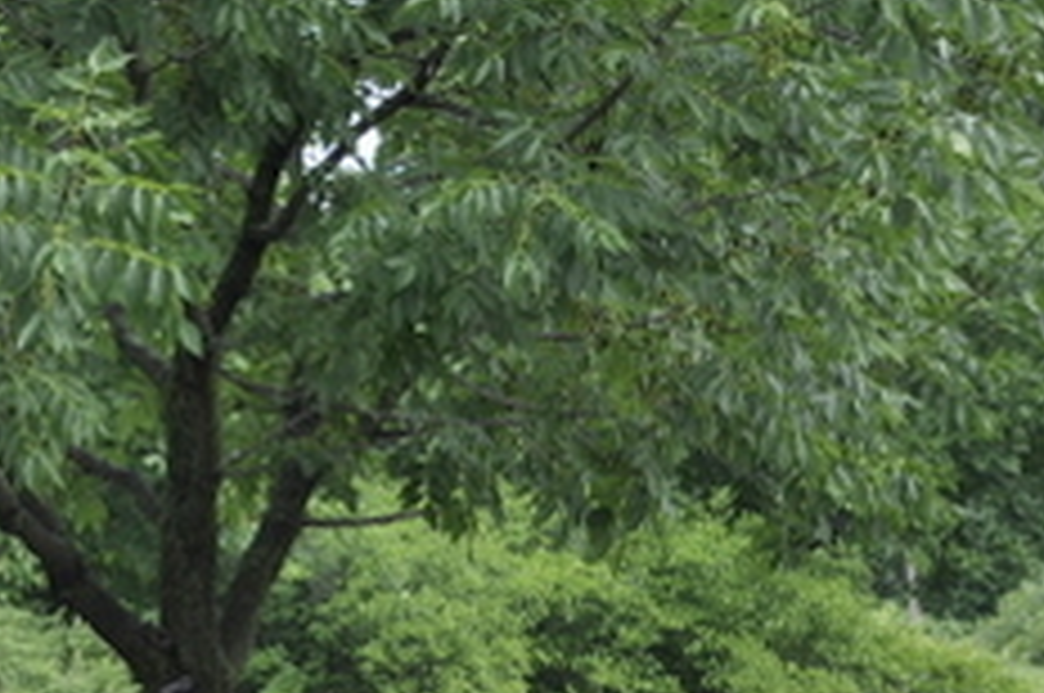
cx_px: -207
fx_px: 3301
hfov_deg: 17.2
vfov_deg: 11.7
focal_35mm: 114
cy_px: -162
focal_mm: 22
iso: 200
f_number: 7.1
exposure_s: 1/200
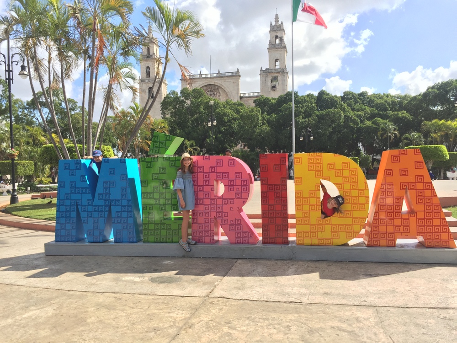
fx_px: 383
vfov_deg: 48.2
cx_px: 228
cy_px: 172
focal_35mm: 29
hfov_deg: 61.7
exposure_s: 1/1412
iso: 32
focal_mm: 4.15
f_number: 2.2
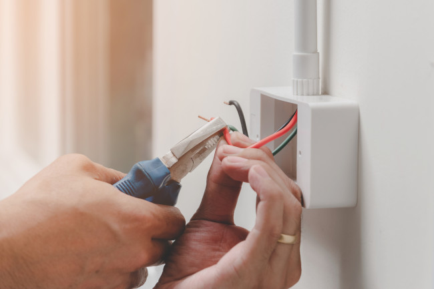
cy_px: 144
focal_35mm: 105
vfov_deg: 13.0
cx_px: 217
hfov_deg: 19.5
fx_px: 1265
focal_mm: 70
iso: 400
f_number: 4
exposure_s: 1/60
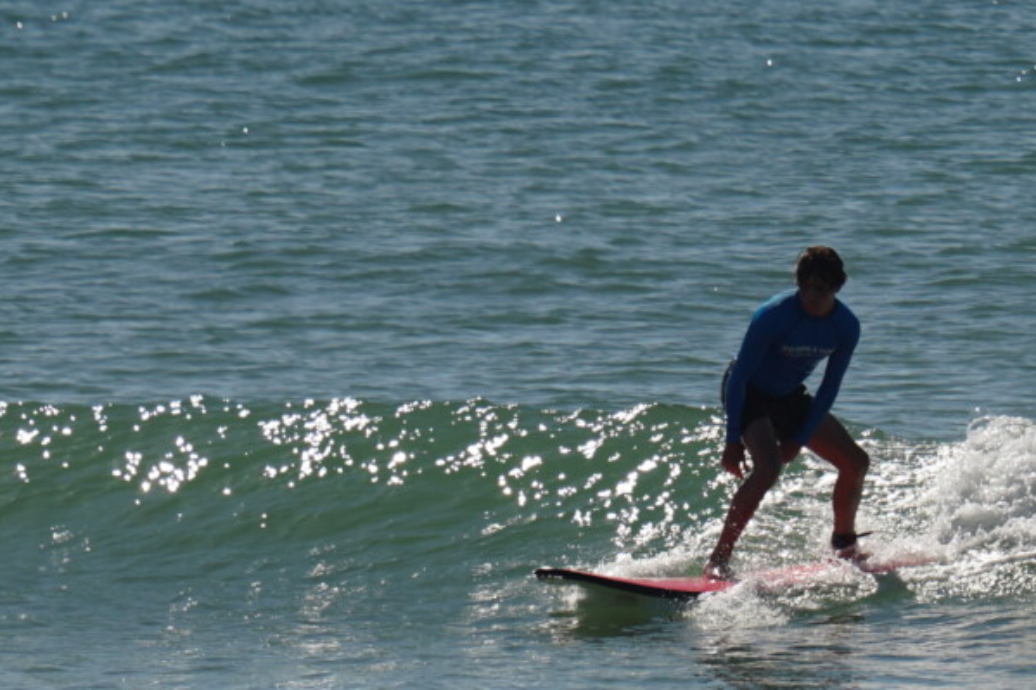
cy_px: 487
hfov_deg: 1.3
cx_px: 521
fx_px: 47027
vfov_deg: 0.8
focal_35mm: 1635
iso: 100
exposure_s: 1/1000
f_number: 7.1
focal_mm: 478.2
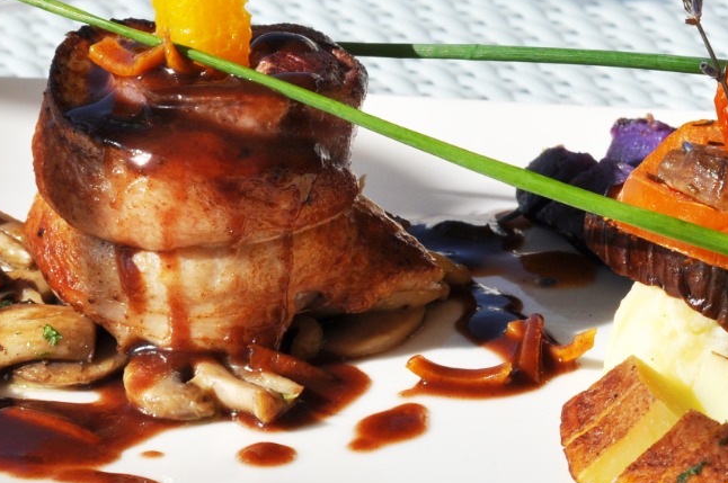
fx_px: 3817
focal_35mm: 189
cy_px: 115
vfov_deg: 7.2
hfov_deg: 10.8
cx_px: 691
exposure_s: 1/500
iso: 200
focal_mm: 50
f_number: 11
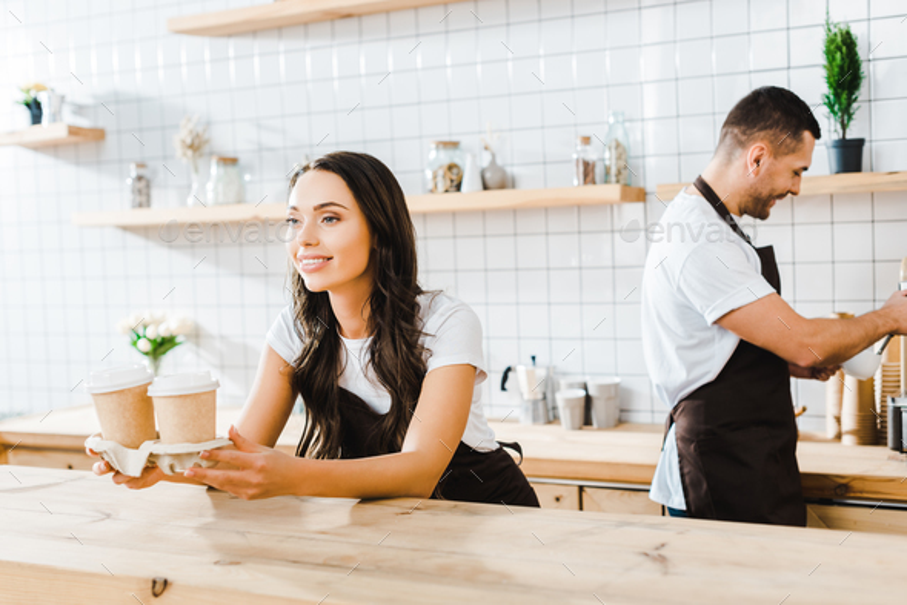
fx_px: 1260
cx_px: 454
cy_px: 302
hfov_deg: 39.6
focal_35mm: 50
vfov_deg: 27.0
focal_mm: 50
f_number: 3.5
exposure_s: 1/200
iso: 200
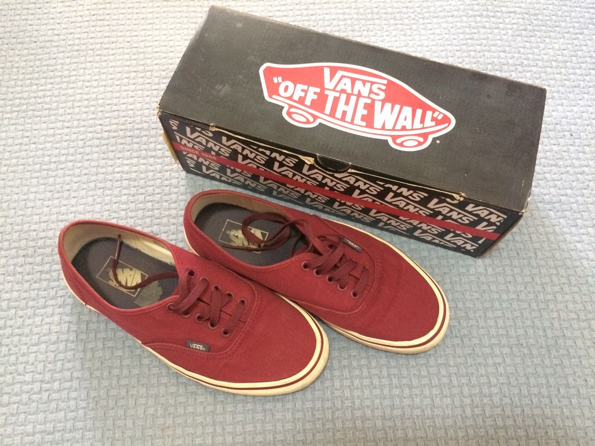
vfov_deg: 48.2
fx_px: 498
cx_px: 298
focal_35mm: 29
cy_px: 223
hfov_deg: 61.7
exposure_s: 1/15
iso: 500
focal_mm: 4.15
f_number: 2.2
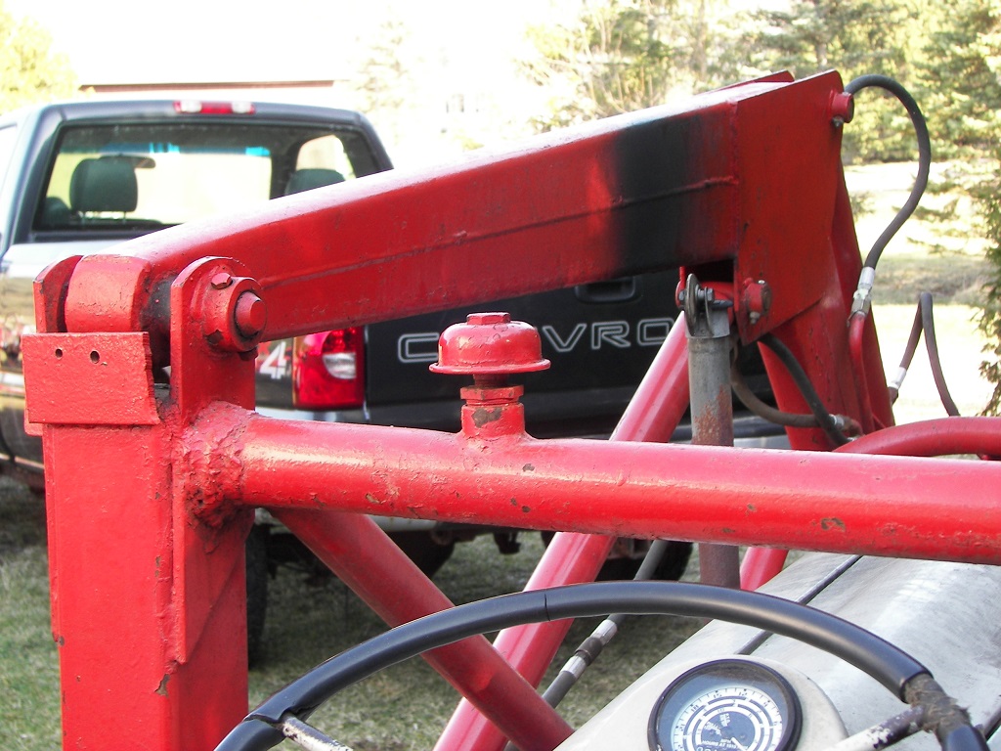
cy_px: 376
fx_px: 1995
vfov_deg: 21.3
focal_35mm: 69
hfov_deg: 28.2
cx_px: 500
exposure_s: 1/40
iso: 50
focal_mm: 11.4
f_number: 2.8
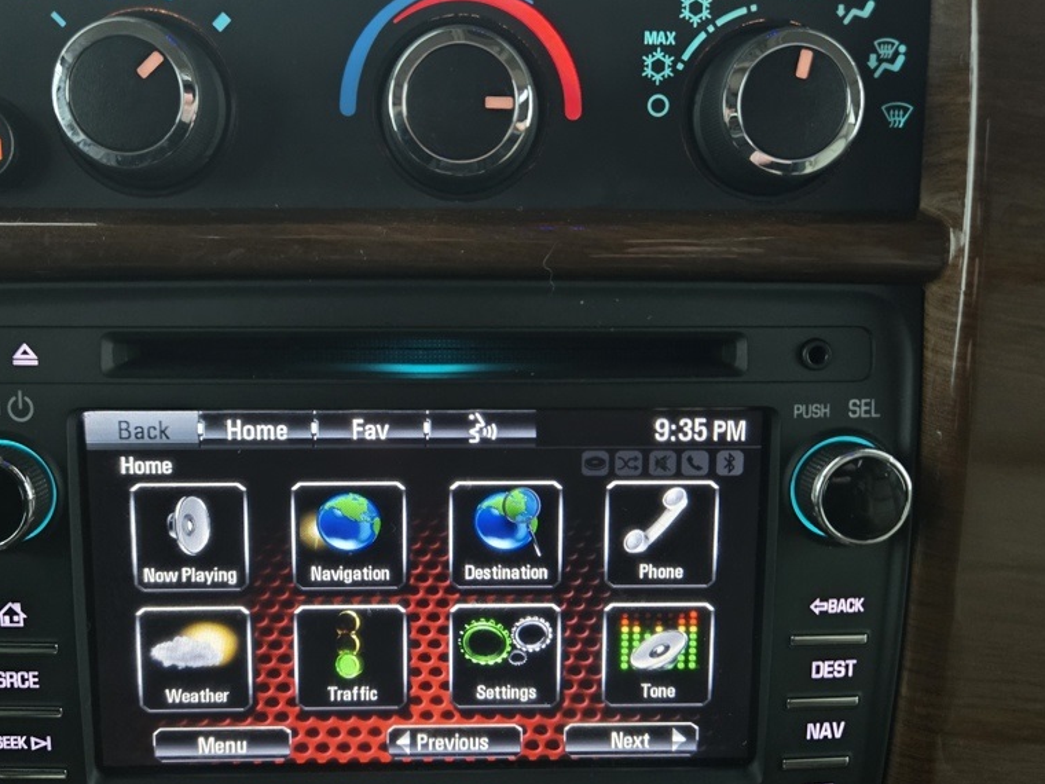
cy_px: 409
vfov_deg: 45.4
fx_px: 936
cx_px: 458
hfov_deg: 58.2
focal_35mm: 31
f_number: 1.8
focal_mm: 5.4
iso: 640
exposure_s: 1/33
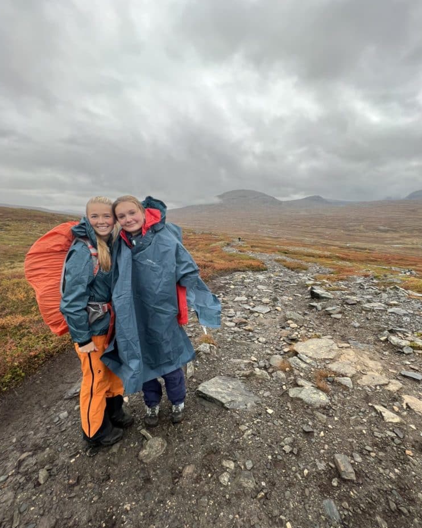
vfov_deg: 100.7
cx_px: 214
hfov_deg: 88.0
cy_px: 263
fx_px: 219
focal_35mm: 14
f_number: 1.8
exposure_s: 1/213
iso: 32
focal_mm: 1.57
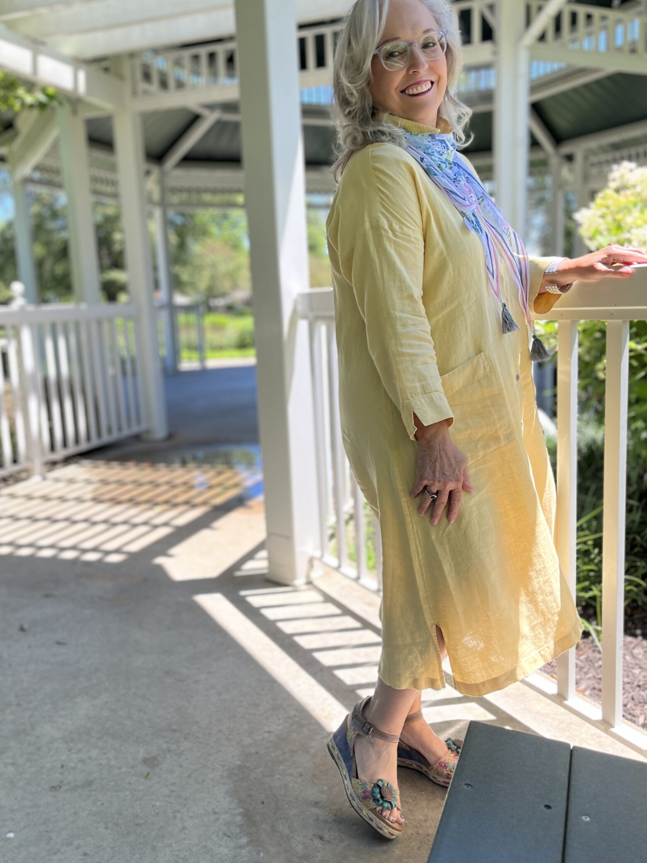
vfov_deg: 56.8
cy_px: 440
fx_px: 797
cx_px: 295
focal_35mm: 32
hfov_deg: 44.1
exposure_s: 1/608
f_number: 1.6
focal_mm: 5.1
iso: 50
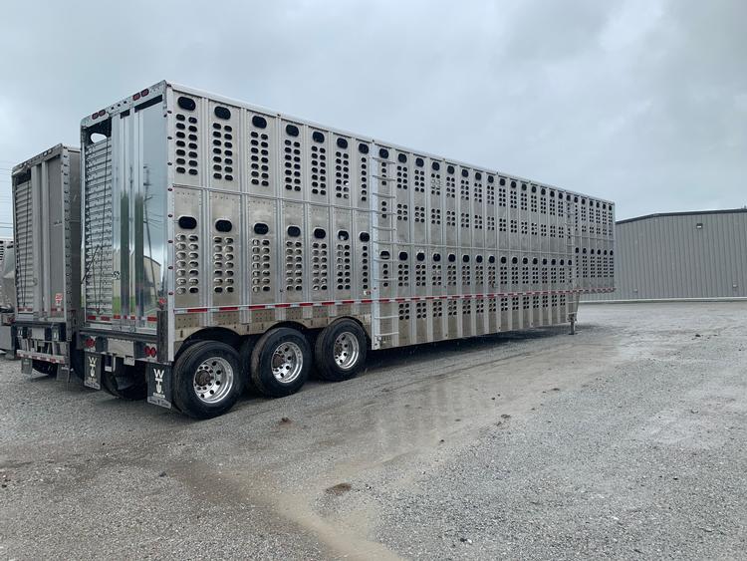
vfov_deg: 53.1
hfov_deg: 67.3
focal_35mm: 26
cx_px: 374
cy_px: 280
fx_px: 561
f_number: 1.8
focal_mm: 4.25
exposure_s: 1/639
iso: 25
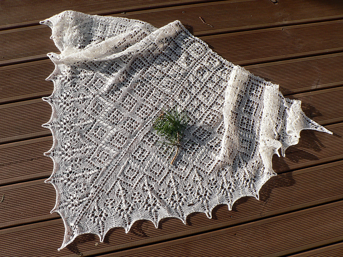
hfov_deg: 51.4
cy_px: 128
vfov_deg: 39.7
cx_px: 172
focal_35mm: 36
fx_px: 357
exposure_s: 1/400
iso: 80
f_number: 4.5
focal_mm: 6
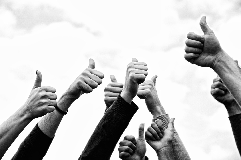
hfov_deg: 13.1
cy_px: 80
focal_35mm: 158
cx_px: 120
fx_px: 1053
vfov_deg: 8.7
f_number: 8
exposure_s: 1/400
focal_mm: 105
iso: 200
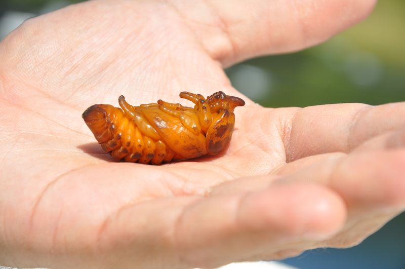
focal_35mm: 158
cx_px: 202
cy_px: 134
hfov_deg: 13.1
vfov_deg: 8.7
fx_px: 1769
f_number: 10
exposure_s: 1/400
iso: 200
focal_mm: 105
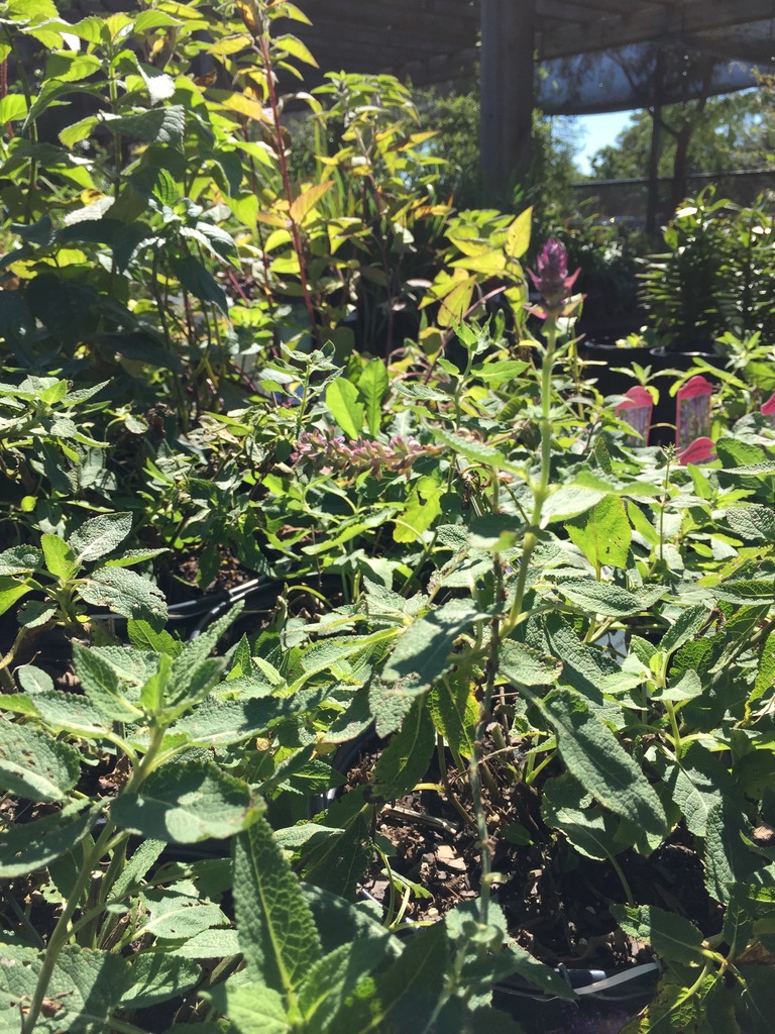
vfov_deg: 61.7
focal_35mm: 29
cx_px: 388
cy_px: 517
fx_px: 866
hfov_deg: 48.2
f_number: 2.2
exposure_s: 1/1163
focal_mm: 4.15
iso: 32
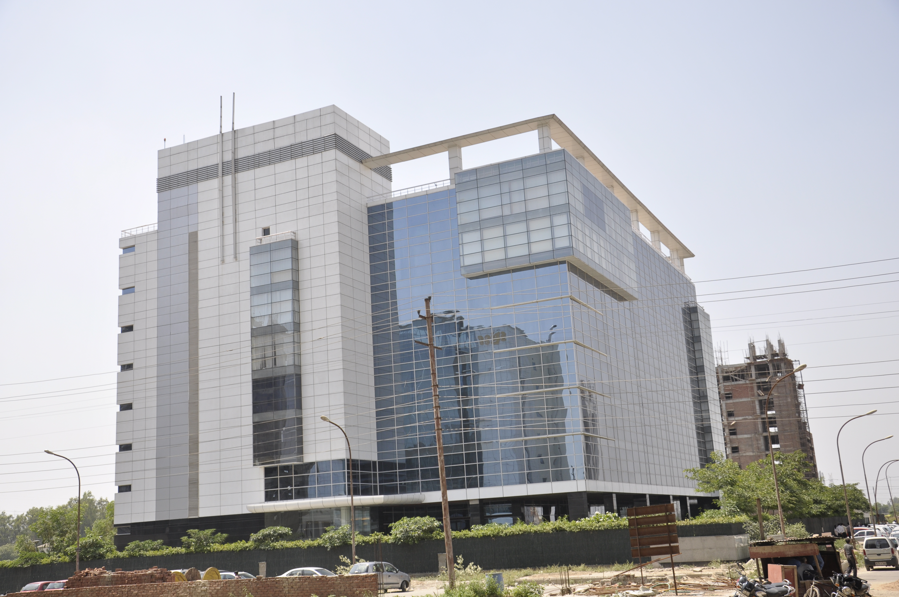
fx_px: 973
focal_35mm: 39
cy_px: 298
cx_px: 450
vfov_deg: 34.1
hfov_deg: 49.6
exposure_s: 1/640
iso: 200
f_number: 5.6
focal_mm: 26
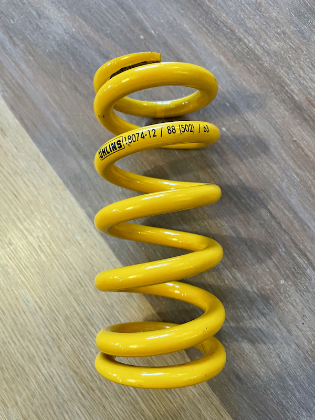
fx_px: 315
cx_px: 158
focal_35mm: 26
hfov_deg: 53.1
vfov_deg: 67.3
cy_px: 210
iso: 200
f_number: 1.6
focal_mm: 4.2
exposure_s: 1/50
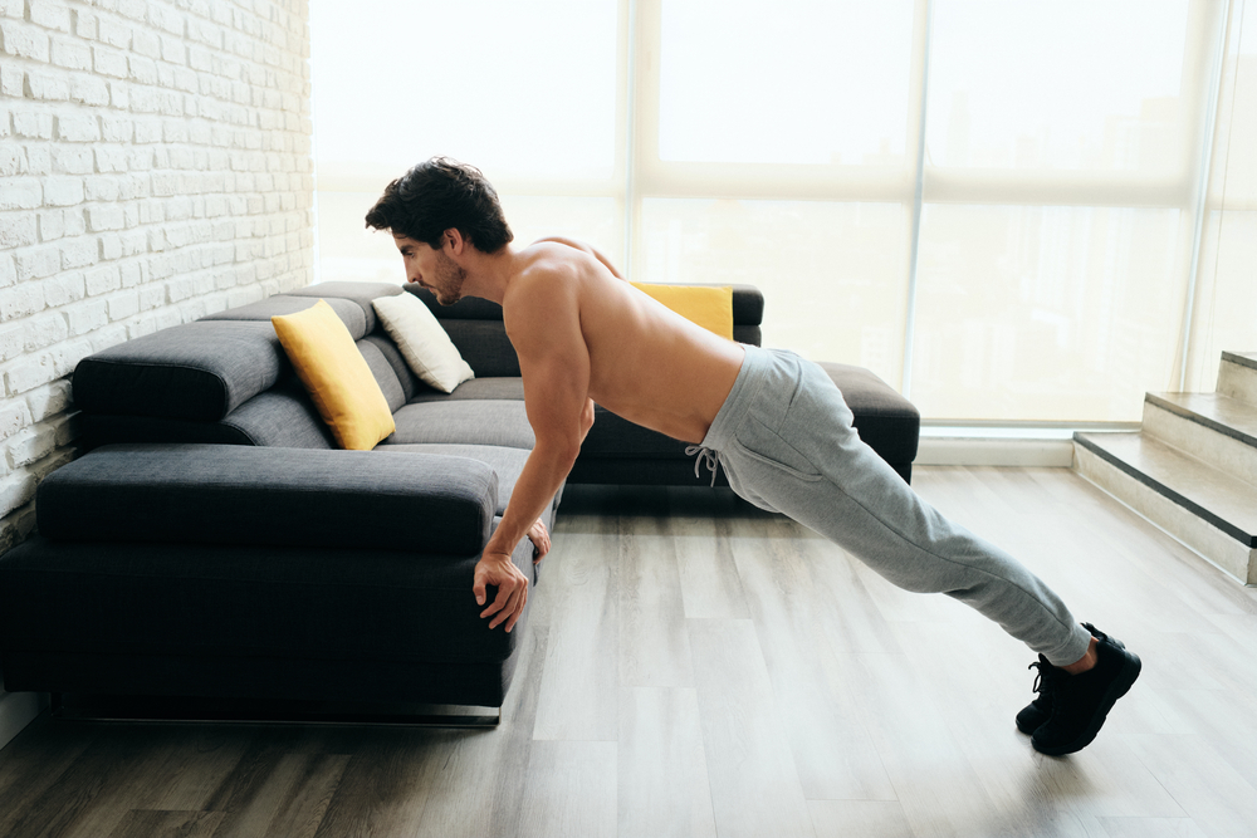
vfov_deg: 37.9
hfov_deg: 54.4
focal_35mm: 35
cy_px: 419
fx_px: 1222
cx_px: 628
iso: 500
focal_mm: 23
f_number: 2.8
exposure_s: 1/60
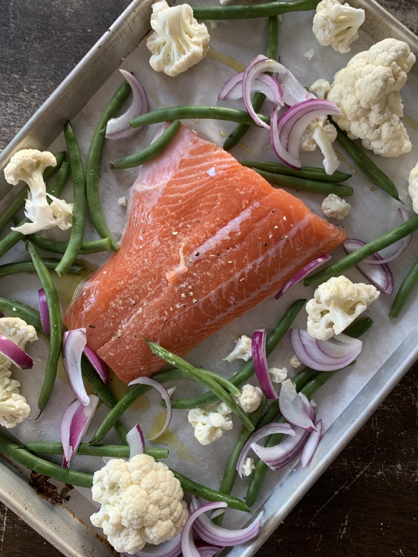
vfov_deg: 65.3
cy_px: 269
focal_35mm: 27
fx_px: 435
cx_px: 209
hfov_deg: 51.4
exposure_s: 1/60
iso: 320
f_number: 1.8
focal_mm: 4.25
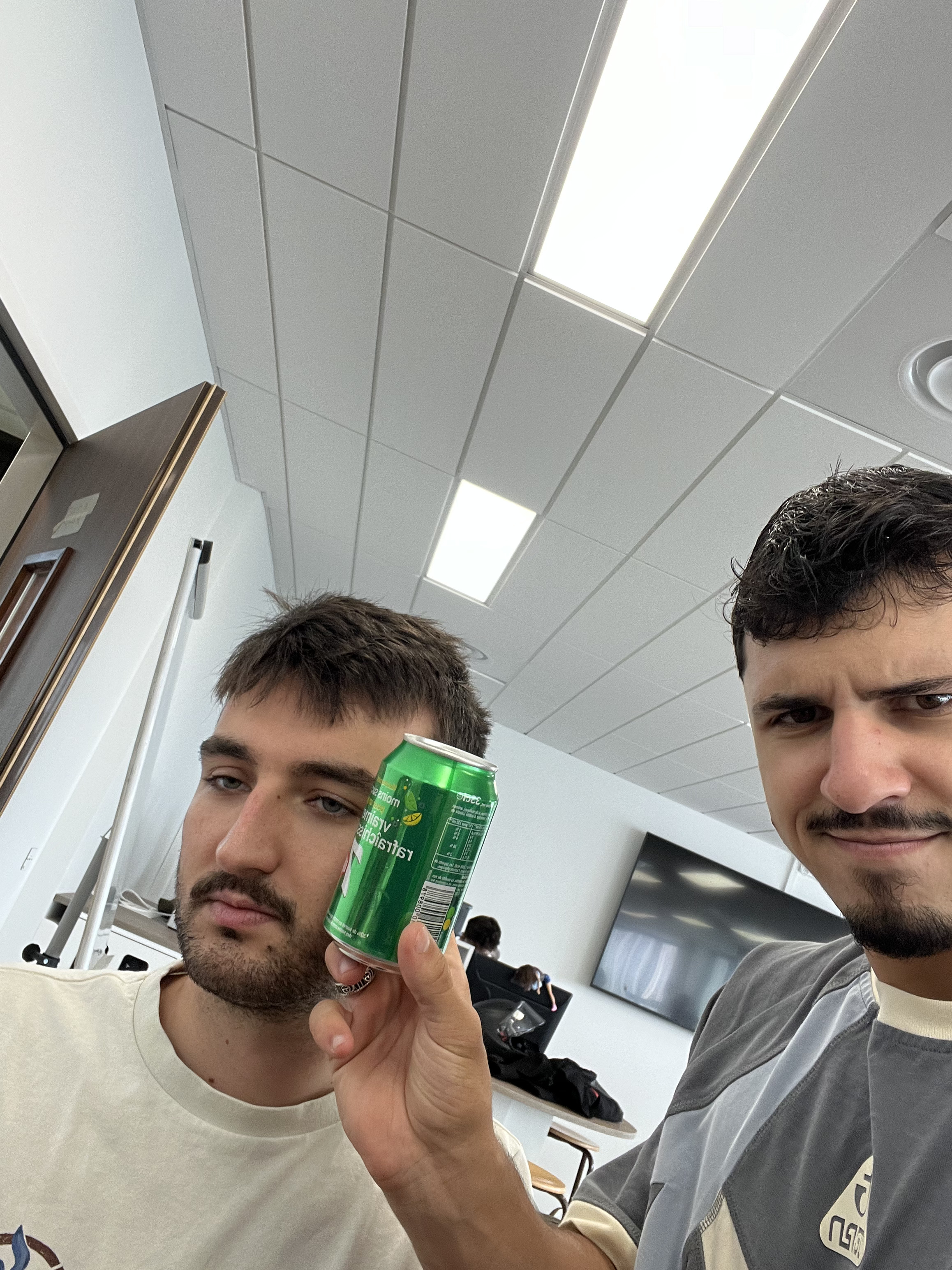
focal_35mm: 30
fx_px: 1100
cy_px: 635
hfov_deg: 46.8
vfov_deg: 60.0
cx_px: 476
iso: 100
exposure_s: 1/56
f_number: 2.2
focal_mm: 2.71
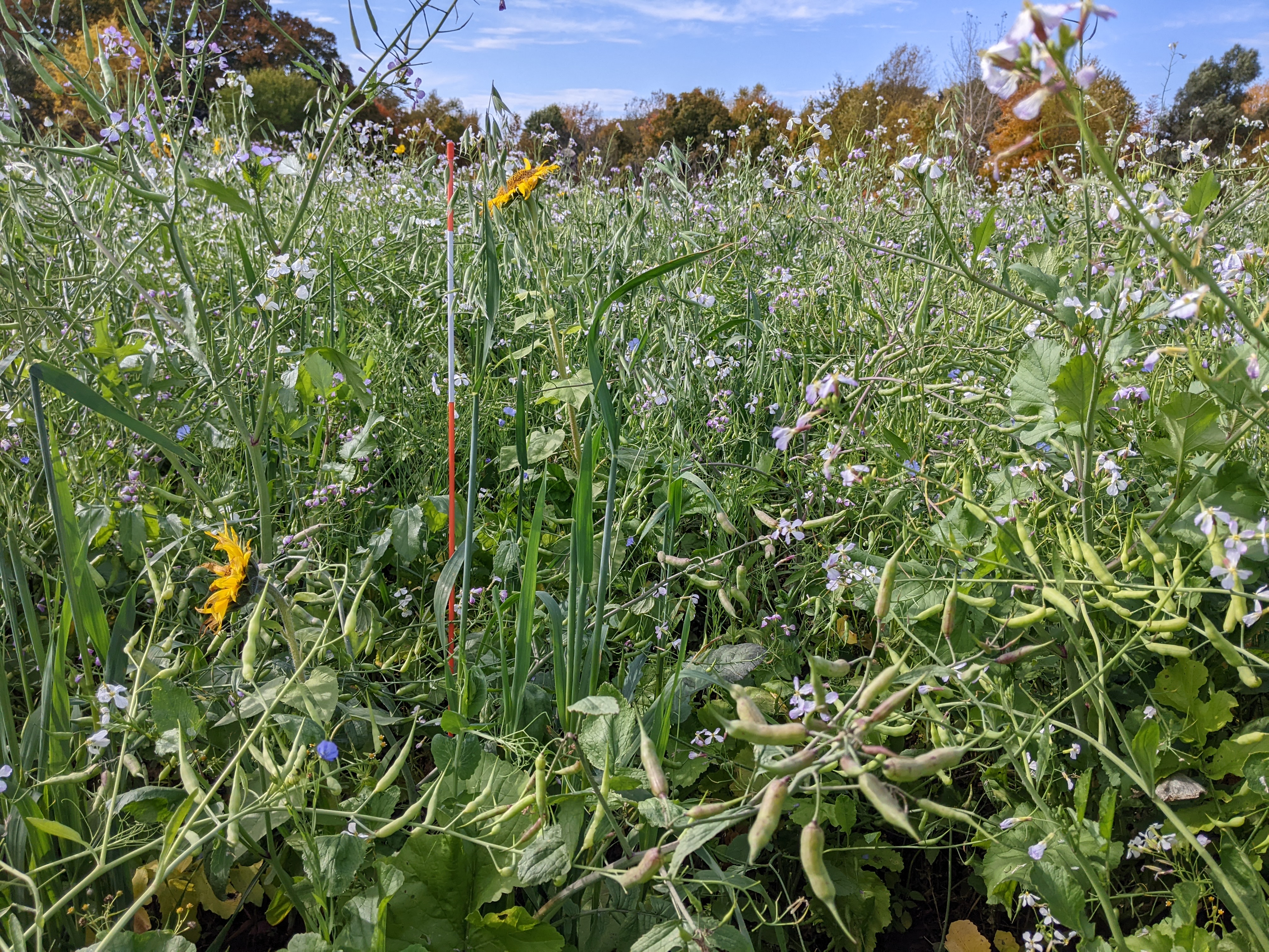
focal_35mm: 27
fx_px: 990
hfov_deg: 65.3
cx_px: 634
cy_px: 476
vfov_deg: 51.4
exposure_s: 1/2347
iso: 49
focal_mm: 4.44
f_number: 1.8
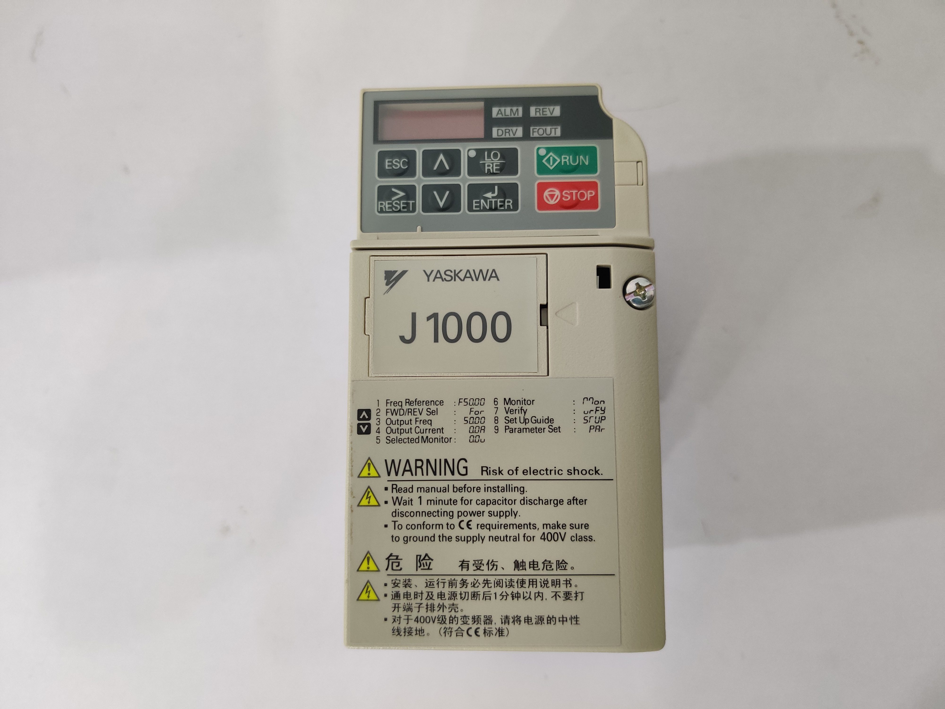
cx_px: 472
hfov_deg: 65.3
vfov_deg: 51.4
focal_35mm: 27
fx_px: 737
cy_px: 354
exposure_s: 1/25
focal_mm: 4.75
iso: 1250
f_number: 1.65
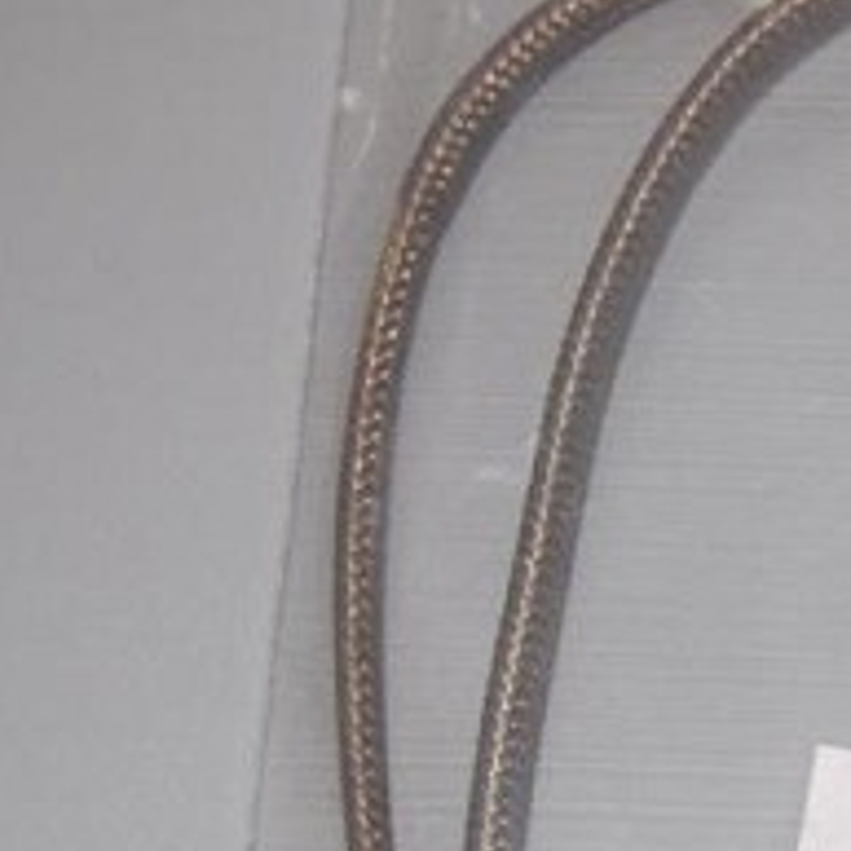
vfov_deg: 9.8
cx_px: 1168
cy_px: 624
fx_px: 4960
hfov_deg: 9.6
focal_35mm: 178
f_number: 5.3
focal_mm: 45
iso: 400
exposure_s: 1/60
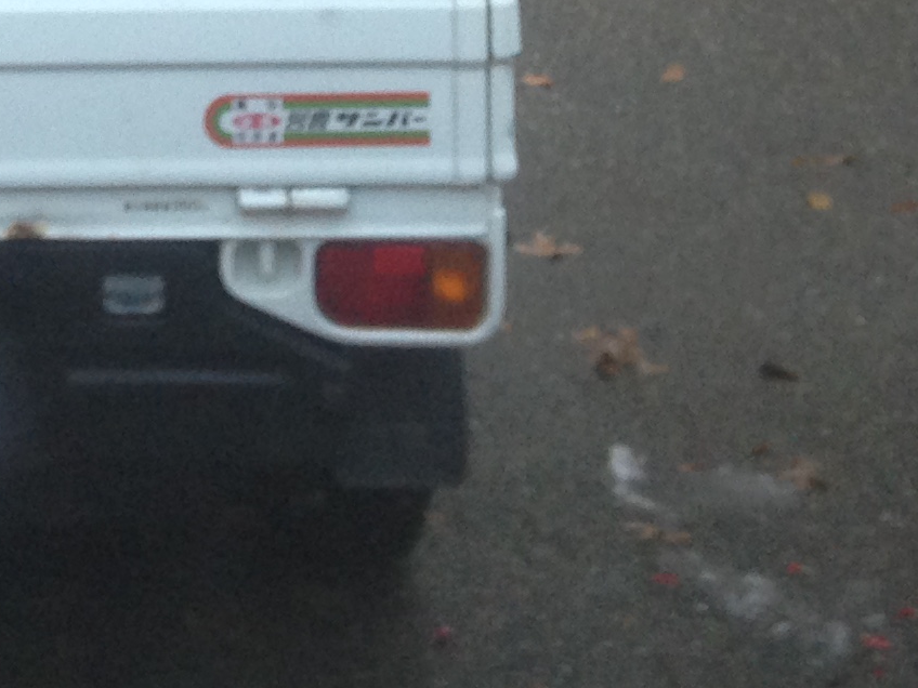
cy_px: -619
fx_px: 3368
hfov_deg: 15.1
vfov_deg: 10.8
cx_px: -120
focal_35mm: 127
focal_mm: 4.12
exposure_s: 1/20
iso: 100
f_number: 2.4
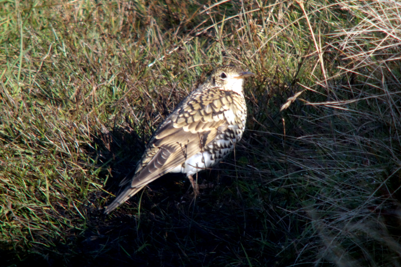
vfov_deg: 13.7
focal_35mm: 100
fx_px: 1114
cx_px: 200
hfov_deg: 20.4
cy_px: 134
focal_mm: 37.1
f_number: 4.9
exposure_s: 1/80
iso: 800
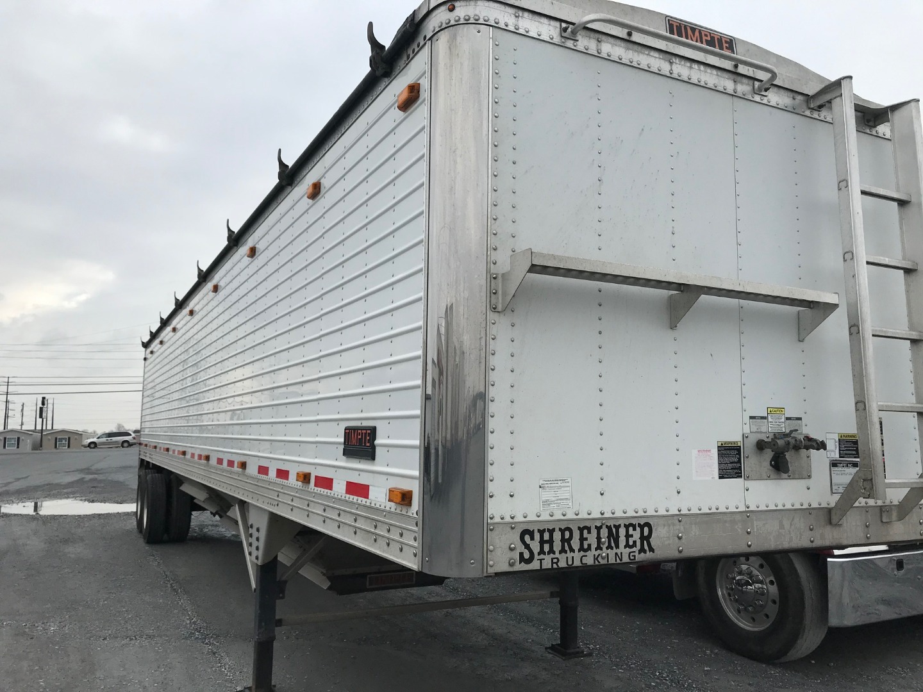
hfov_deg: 63.4
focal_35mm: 28
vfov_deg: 49.7
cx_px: 462
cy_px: 346
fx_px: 747
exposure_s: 1/1408
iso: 20
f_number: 1.8
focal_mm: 3.99
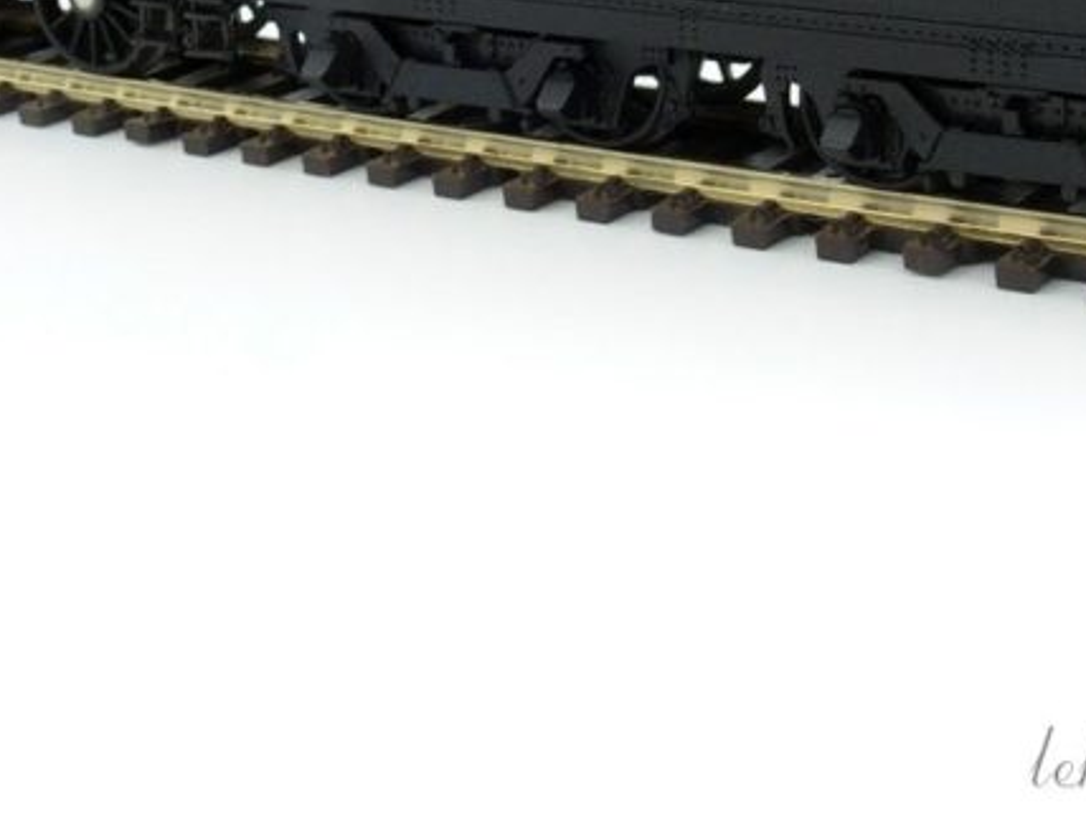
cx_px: 391
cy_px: -132
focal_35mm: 67
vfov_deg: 20.6
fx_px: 2102
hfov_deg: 28.8
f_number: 6.3
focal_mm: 6
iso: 400
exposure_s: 1/200
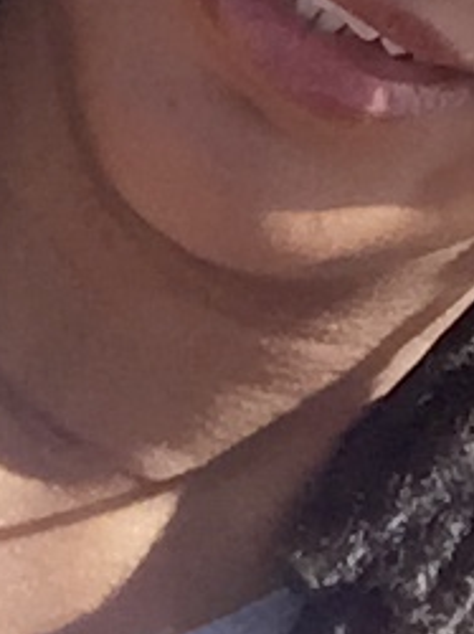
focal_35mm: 159
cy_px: -928
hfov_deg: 9.3
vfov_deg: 10.5
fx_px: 2908
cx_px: 332
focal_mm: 2.65
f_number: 2.2
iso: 32
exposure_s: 1/702
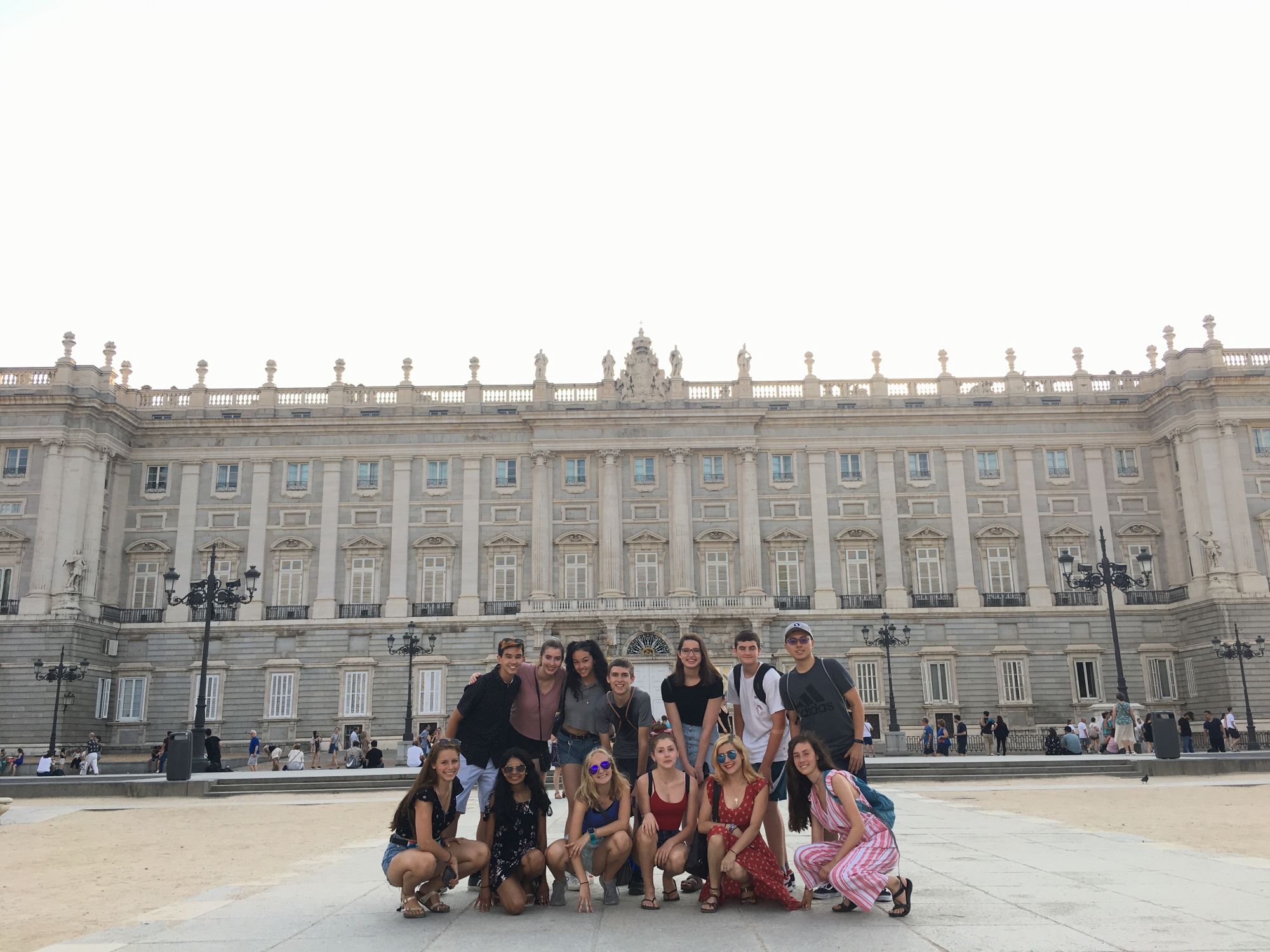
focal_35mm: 29
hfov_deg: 61.7
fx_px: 1064
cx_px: 635
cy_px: 476
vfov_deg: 48.2
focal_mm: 4.15
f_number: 2.2
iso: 25
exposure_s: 1/303
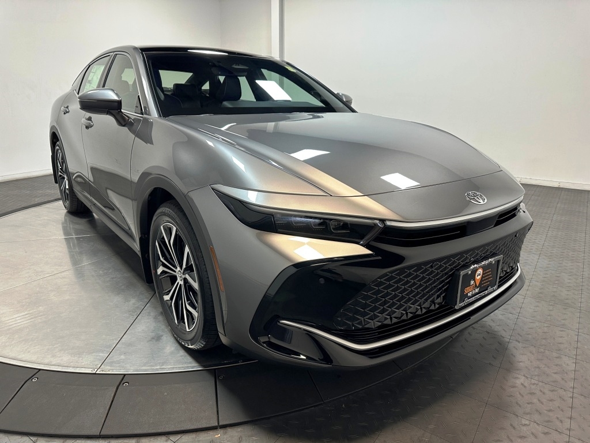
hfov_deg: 71.6
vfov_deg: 56.8
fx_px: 409
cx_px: 295
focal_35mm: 24
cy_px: 222
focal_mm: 6.86
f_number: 1.78
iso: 250
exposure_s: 1/60
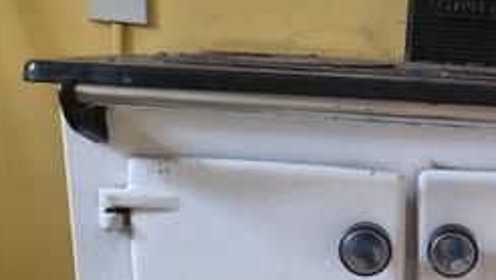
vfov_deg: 17.0
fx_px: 908
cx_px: 575
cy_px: 306
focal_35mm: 69
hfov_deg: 27.4
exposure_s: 1/50
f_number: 1.8
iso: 640
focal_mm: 5.4
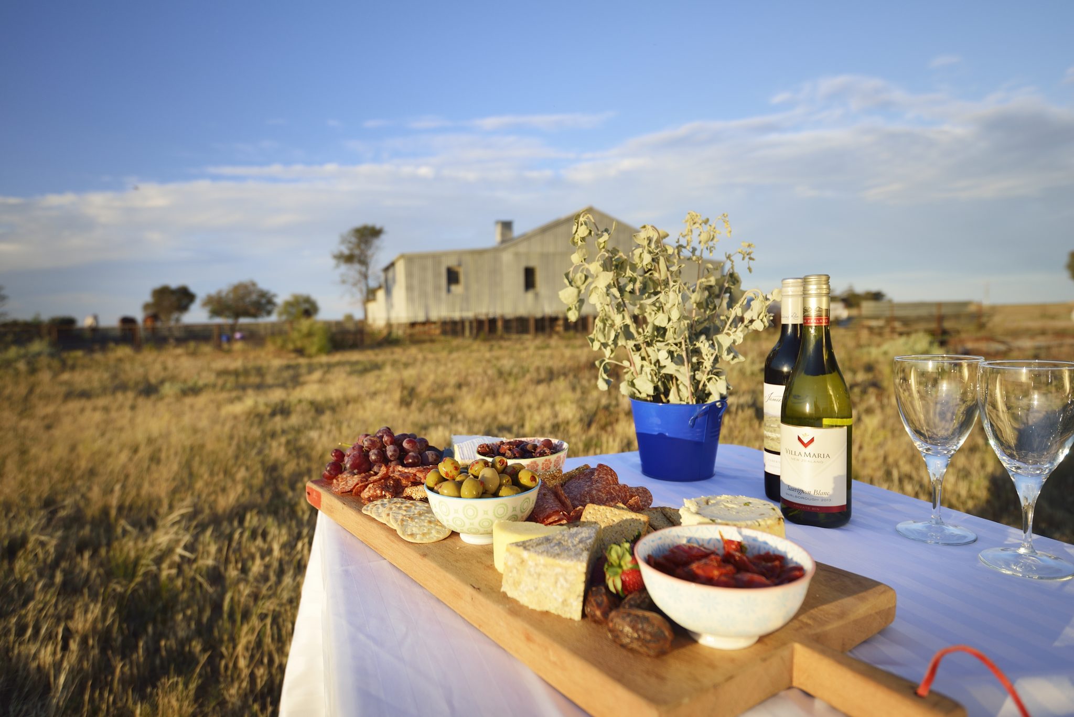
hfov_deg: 78.6
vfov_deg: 57.3
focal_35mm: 22
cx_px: 537
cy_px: 358
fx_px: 657
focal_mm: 22
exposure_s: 1/200
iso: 100
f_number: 4
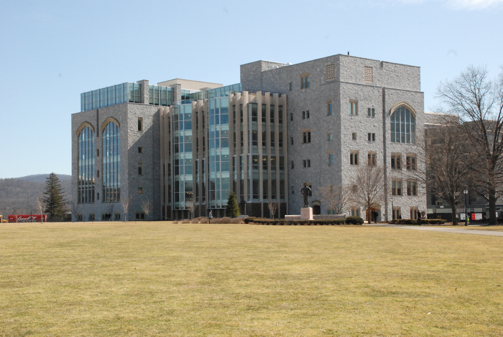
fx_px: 797
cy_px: 168
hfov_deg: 35.0
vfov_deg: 23.8
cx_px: 252
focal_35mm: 57
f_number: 14
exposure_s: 1/800
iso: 1600
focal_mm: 38
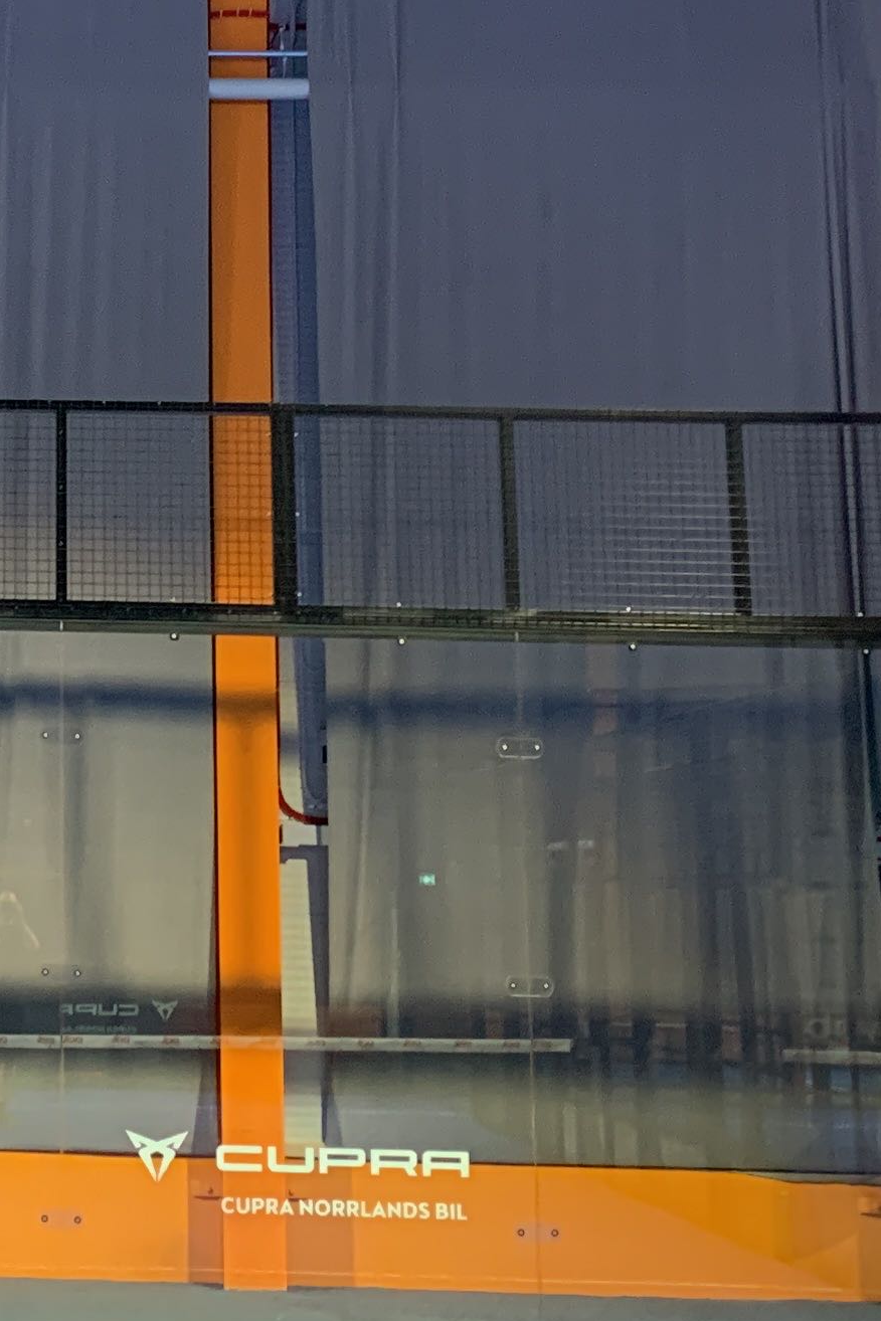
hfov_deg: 15.9
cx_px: -131
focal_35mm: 83
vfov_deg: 23.9
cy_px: 184
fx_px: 3047
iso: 320
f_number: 1.8
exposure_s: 1/33
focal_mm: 4.25
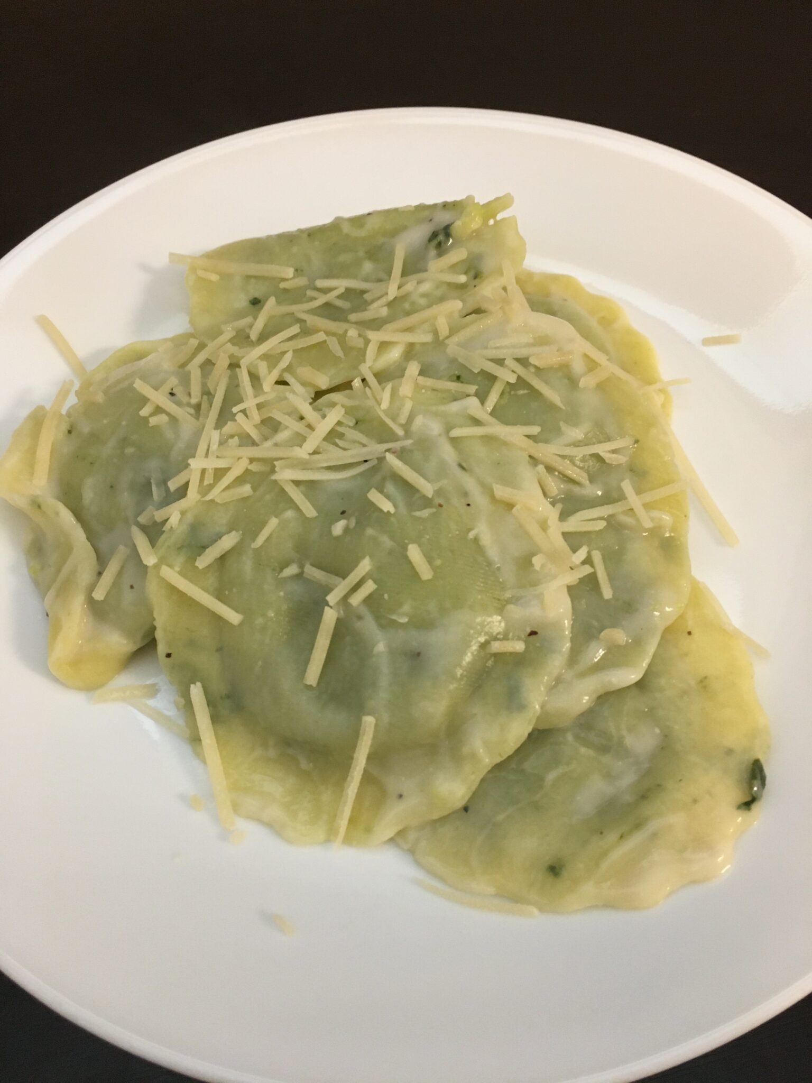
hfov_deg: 48.2
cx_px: 406
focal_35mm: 29
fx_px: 907
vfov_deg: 61.7
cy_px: 542
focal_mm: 4.15
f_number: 2.2
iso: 125
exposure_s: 1/30
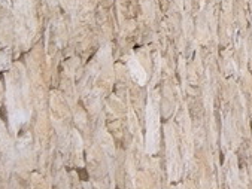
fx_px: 4786
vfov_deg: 2.3
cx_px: 555
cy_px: -153
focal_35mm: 657
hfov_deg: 3.0
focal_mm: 14.3
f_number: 5.1
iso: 64
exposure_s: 1/100
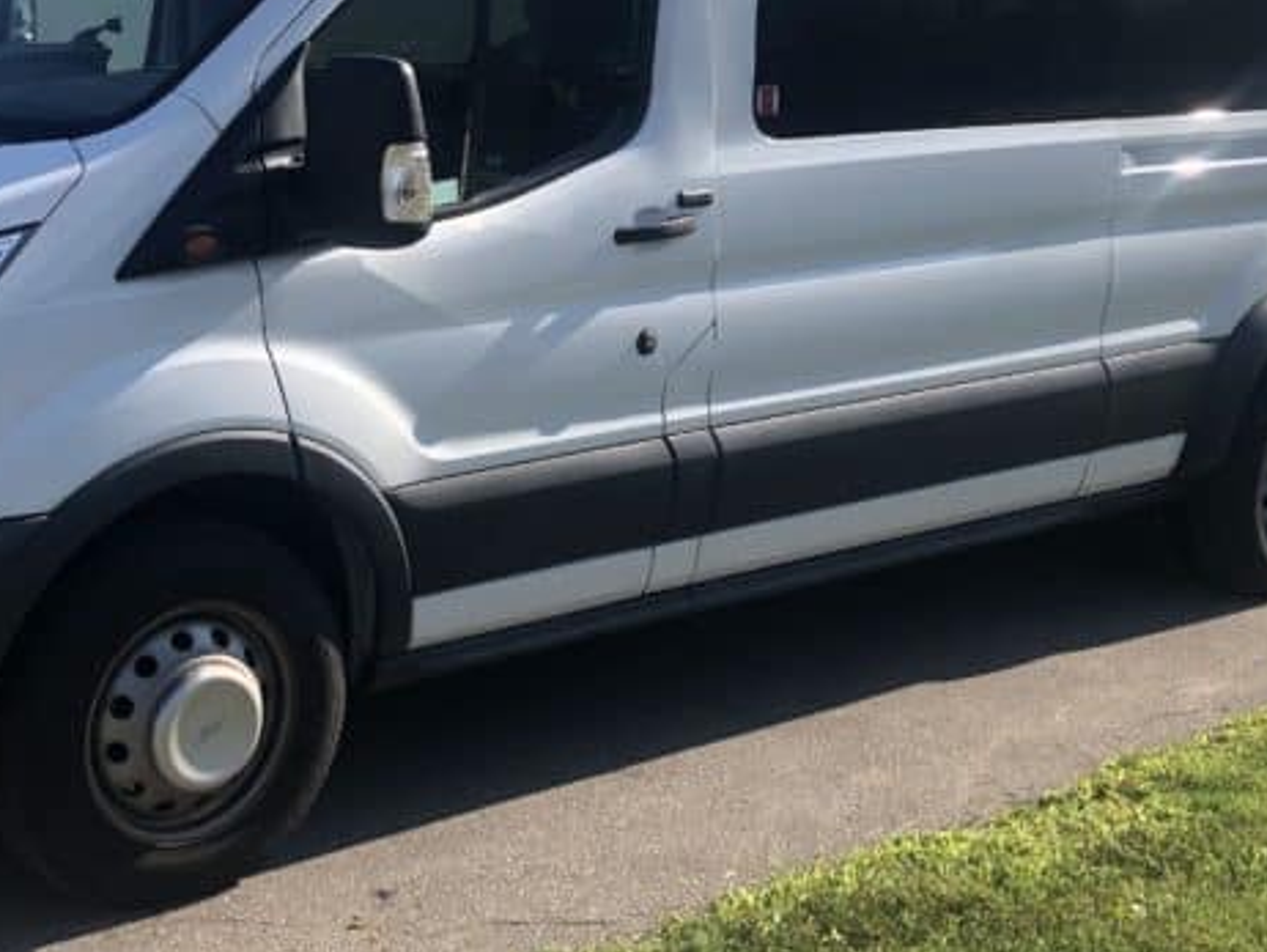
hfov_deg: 31.2
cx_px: 595
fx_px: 2270
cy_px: 217
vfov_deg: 23.4
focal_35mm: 62
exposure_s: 1/1621
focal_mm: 3.99
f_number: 1.8
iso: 20
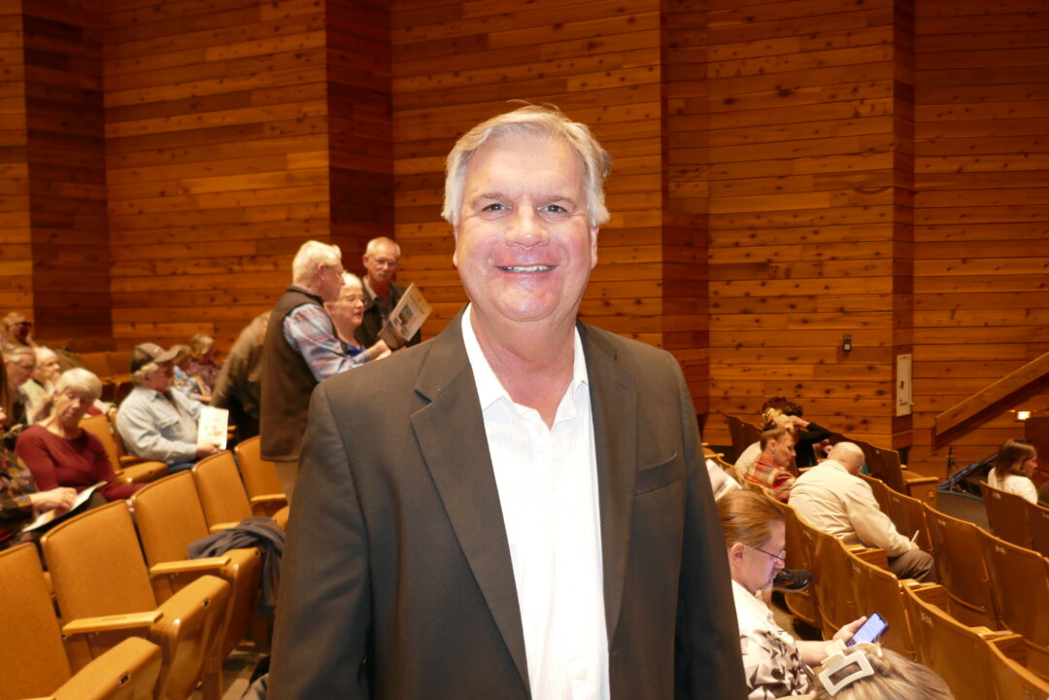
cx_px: 524
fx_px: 728
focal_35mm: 25
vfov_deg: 51.3
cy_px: 350
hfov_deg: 71.5
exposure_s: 1/8
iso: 400
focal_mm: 9.1
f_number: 2.8
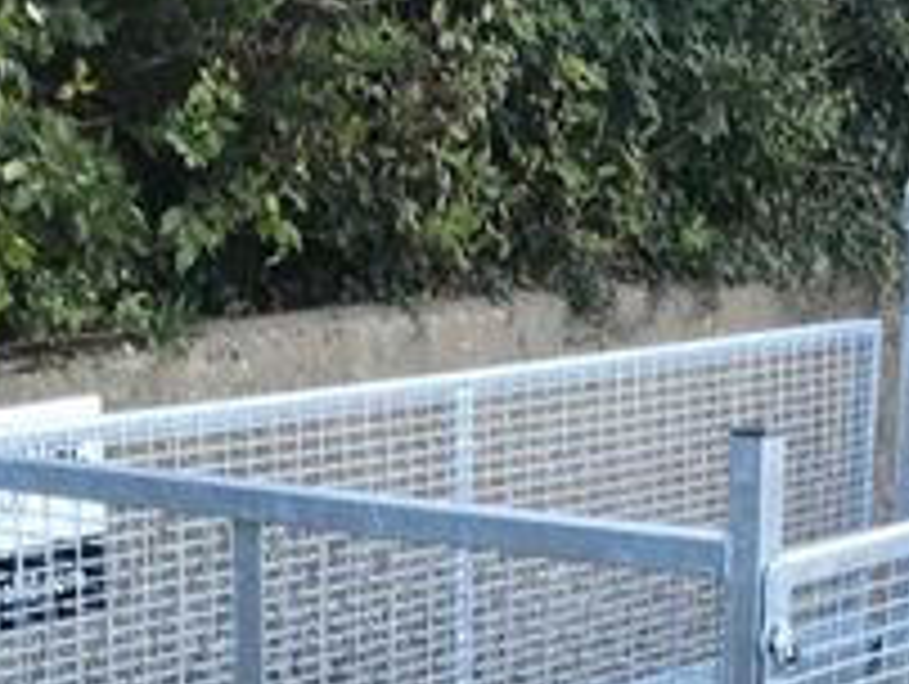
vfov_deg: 14.5
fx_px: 2576
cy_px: 886
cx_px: 567
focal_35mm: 98
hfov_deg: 20.0
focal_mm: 3.99
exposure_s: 1/126
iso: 20
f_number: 1.8
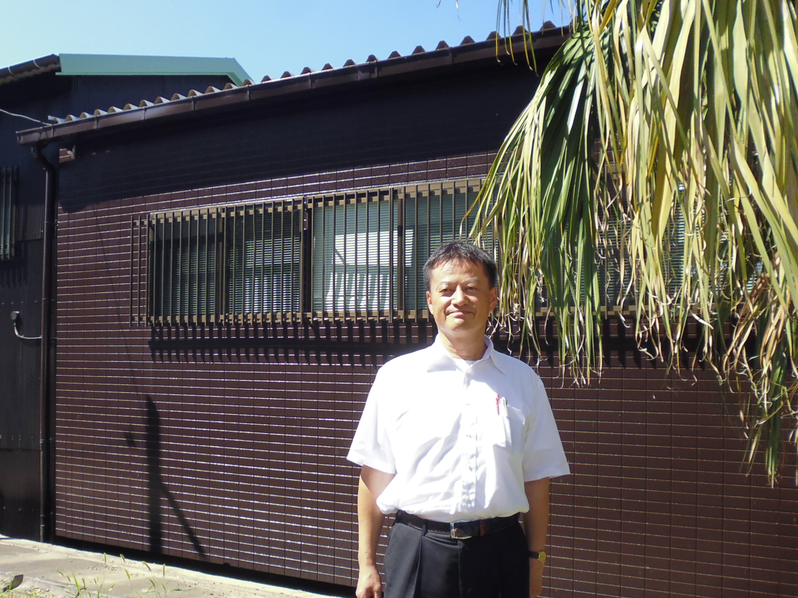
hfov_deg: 56.6
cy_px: 351
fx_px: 738
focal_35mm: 32
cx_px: 340
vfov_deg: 44.0
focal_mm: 4.3
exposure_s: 1/80
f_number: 9
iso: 160
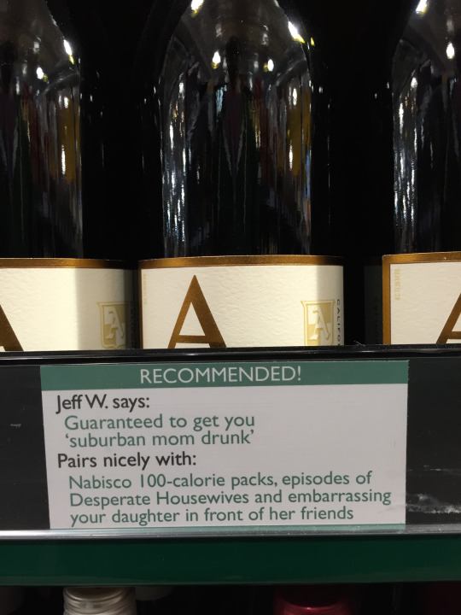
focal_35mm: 29
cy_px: 308
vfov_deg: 61.7
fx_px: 515
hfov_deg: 48.2
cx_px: 230
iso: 80
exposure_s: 1/30
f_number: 2.2
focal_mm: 4.15
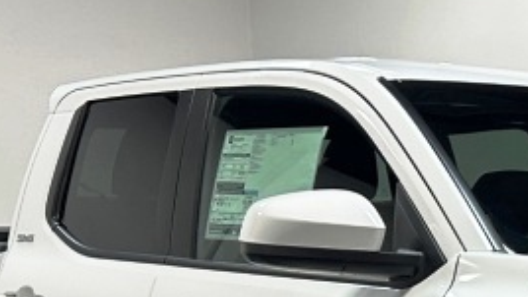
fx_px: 1401
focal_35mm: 100
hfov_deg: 20.1
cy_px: 541
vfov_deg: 11.3
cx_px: 619
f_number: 1.78
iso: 160
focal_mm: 6.86
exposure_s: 1/60
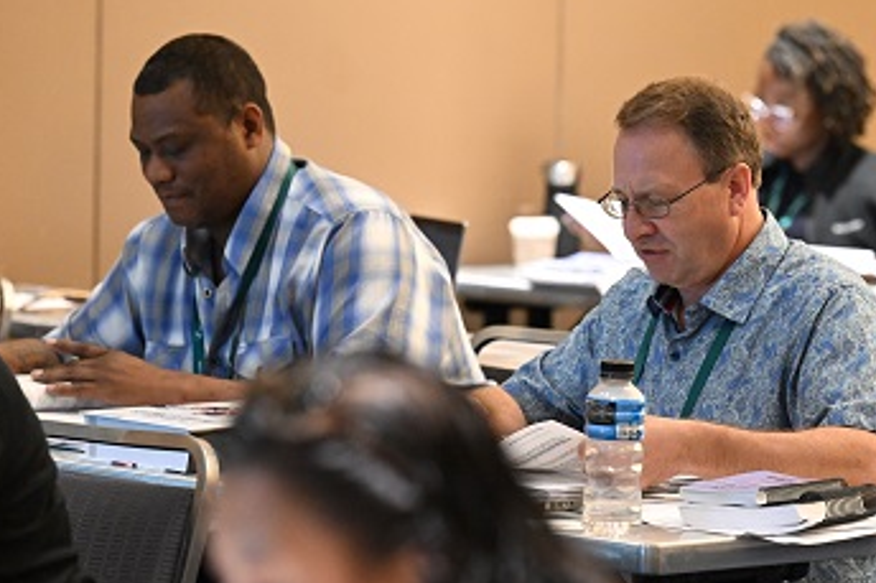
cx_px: 497
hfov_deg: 9.2
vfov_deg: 6.1
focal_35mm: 225
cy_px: 314
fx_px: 5472
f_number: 4
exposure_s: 1/100
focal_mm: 155
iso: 8000
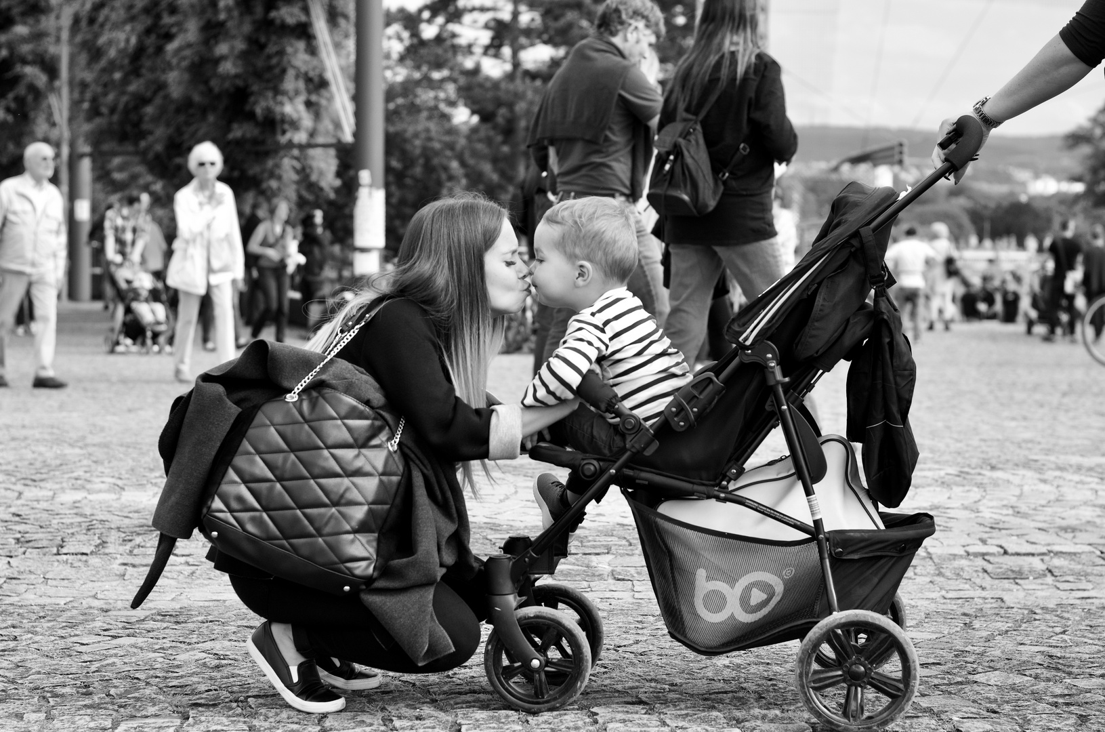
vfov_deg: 18.1
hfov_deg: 27.0
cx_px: 552
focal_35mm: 75
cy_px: 366
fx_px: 2297
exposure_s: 1/1250
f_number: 3.5
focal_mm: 50
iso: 320
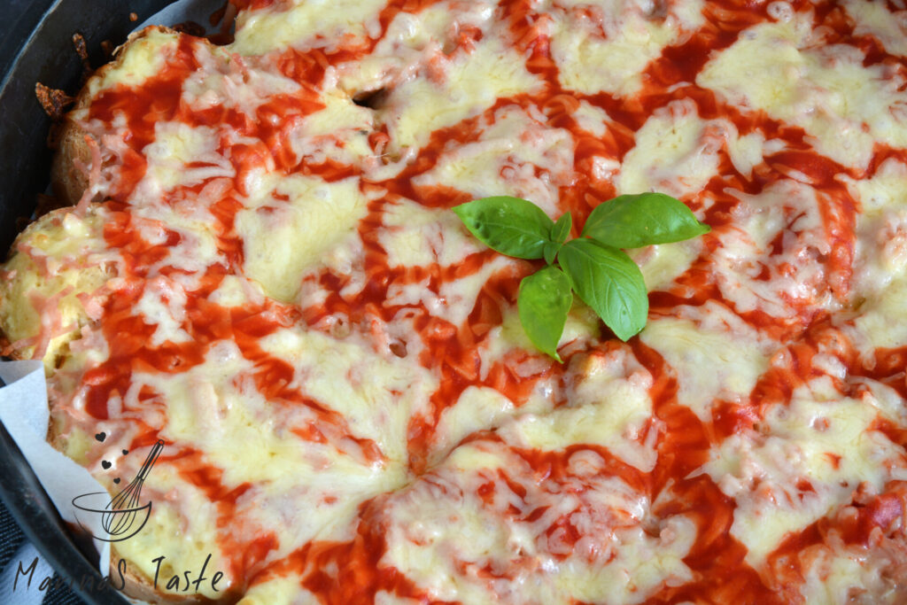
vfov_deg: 13.0
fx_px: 2646
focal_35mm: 105
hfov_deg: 19.5
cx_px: 454
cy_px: 302
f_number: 13
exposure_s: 25
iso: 100
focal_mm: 70
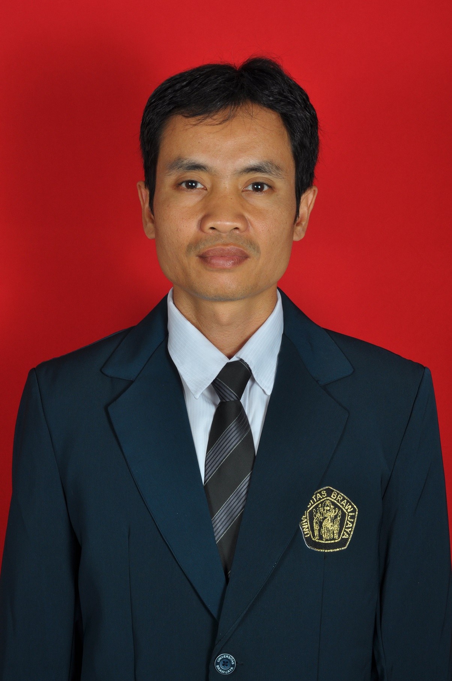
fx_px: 1416
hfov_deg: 18.1
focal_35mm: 75
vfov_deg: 27.0
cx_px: 226
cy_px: 340
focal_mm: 50
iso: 200
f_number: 13
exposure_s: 1/200
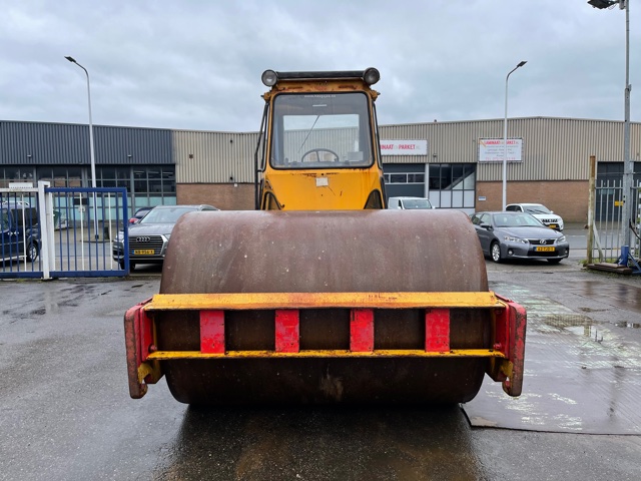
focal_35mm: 26
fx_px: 481
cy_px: 240
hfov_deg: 67.3
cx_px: 320
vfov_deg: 53.1
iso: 32
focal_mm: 5.1
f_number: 1.6
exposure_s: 1/684
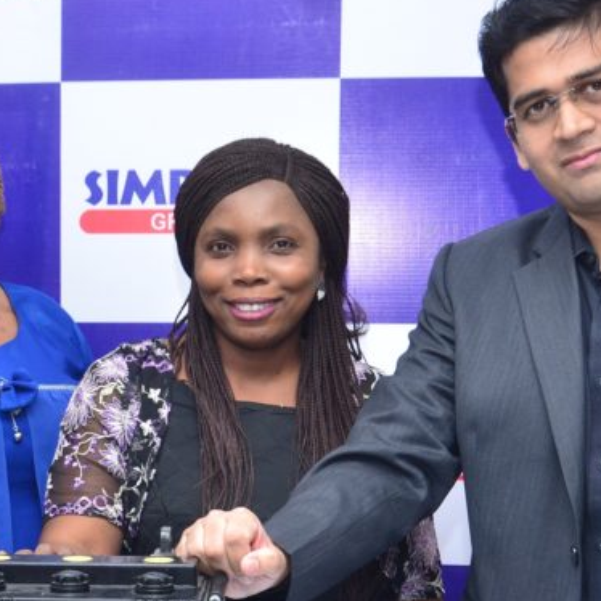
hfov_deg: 19.7
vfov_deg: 19.7
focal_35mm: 87
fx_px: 1712
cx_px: 119
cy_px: 482
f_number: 4
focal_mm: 25
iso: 800
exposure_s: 1/125
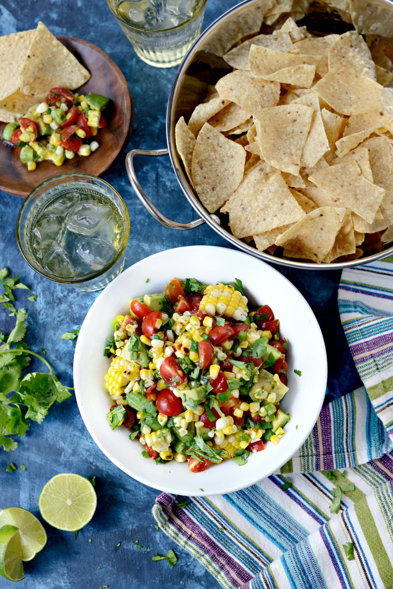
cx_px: 197
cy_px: 295
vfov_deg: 38.9
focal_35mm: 51
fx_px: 834
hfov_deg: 26.5
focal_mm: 50
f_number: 4.5
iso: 900
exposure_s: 1/400
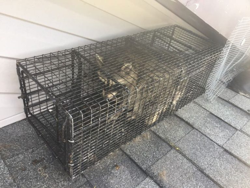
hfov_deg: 61.7
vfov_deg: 48.2
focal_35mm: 29
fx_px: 209
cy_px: 94
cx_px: 125
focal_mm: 4.15
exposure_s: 1/120
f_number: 2.2
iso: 32
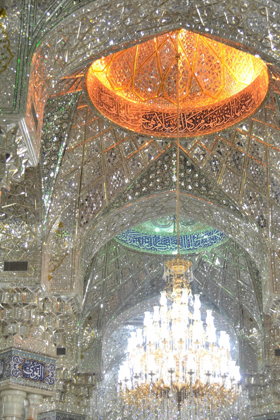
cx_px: 159
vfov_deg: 34.0
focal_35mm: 59
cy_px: 256
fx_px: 684
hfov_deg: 23.1
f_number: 5
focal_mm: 29
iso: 400
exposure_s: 1/15
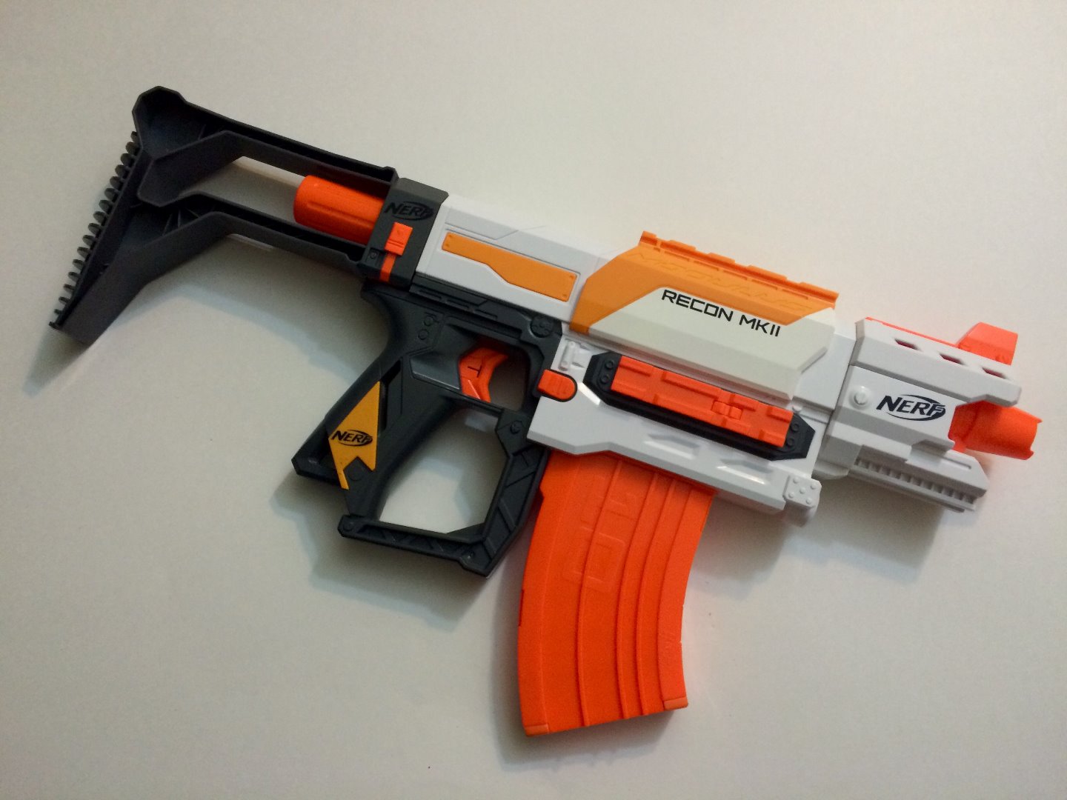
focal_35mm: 29
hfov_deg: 61.7
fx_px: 894
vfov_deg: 48.2
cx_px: 534
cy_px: 400
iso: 160
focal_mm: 4.15
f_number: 2.2
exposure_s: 1/30
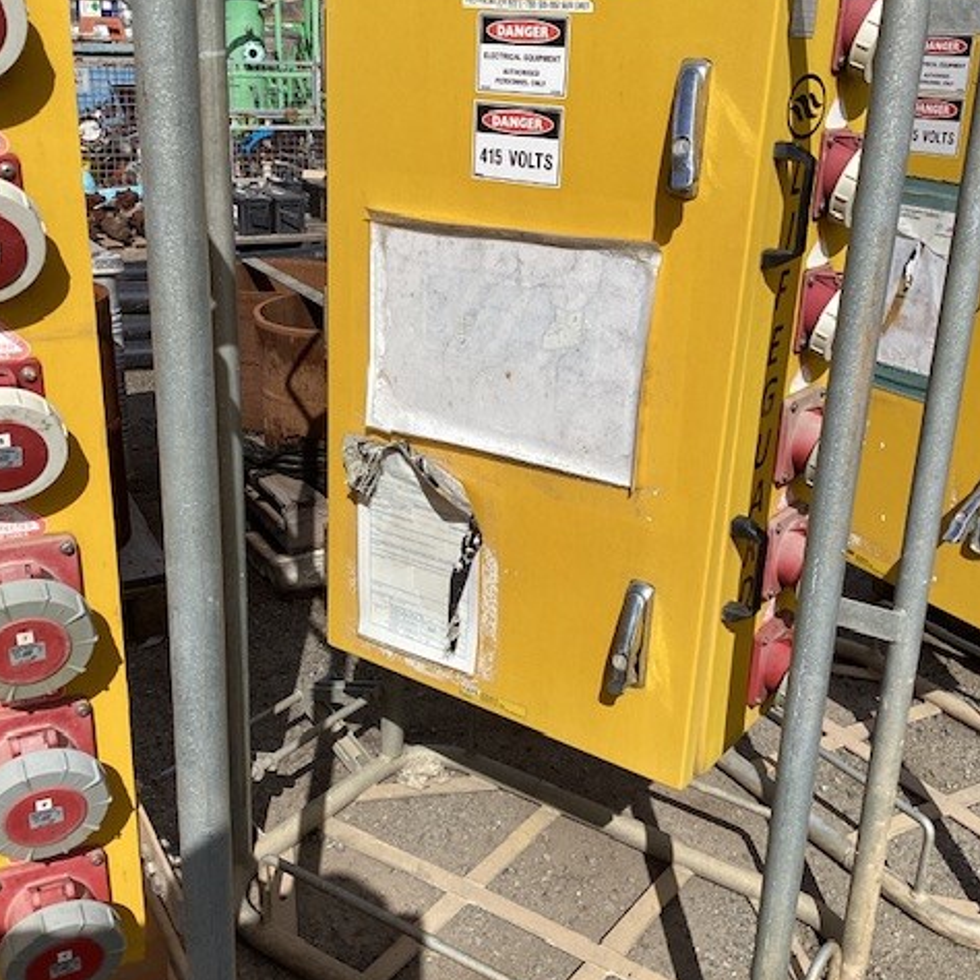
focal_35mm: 37
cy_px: 469
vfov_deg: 44.9
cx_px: 490
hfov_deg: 44.9
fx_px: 1185
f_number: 2.4
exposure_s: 1/2717
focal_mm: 3.3
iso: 25
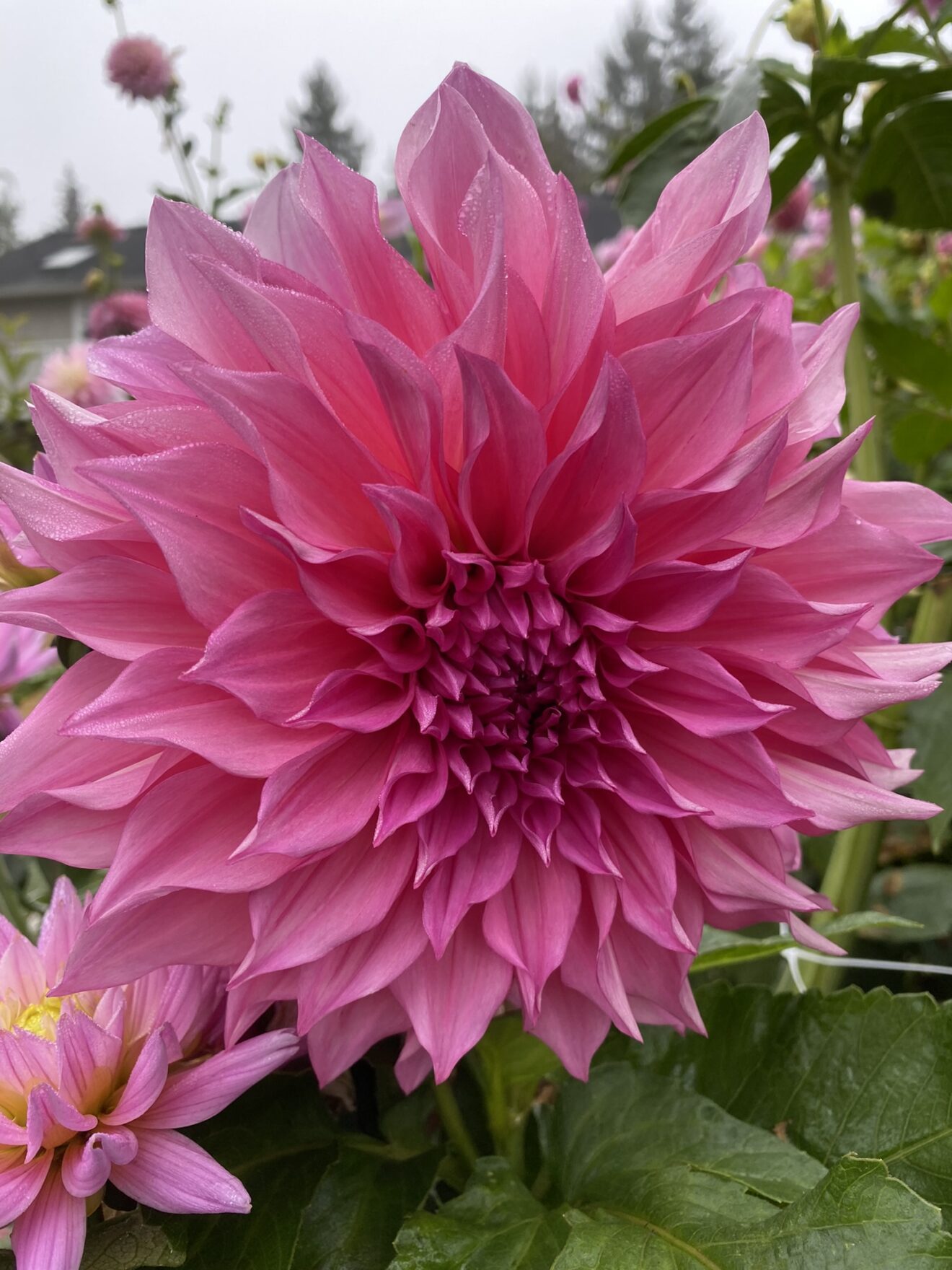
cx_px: 476
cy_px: 635
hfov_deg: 53.1
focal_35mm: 26
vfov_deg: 67.3
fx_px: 953
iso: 64
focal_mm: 4.25
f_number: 1.8
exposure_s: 1/122
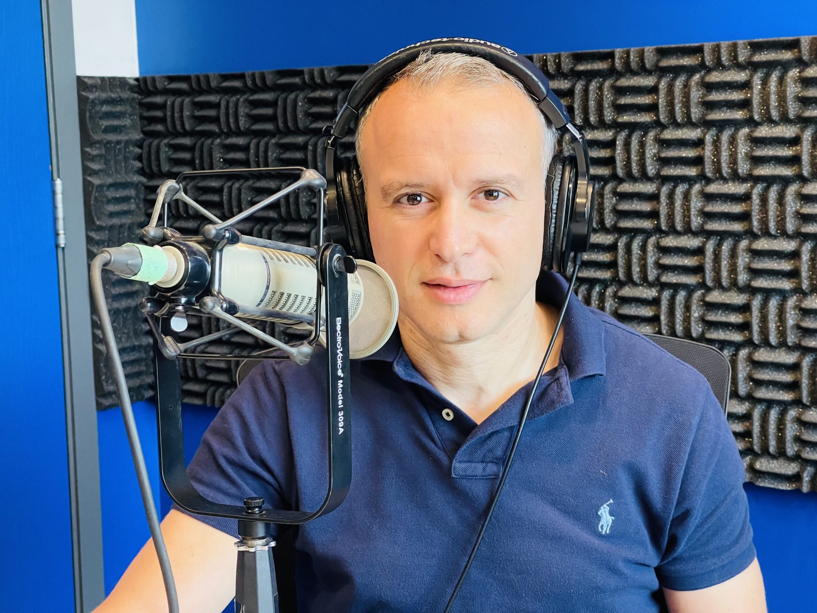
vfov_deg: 22.9
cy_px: 306
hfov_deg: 30.3
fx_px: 1511
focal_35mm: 64
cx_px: 408
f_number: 2.2
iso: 160
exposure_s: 1/61
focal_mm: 7.5
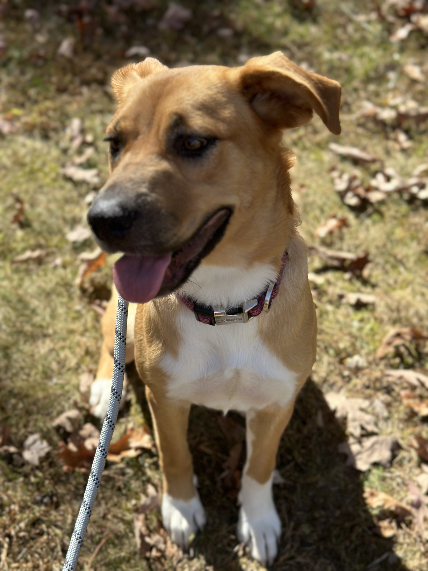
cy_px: 286
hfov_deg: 30.3
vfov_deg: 39.7
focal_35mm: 48
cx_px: 214
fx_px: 791
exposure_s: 1/1376
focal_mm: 6.86
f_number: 1.78
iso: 80
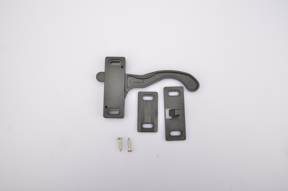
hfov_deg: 57.3
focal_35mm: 33
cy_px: 96
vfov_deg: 39.8
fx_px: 263
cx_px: 144
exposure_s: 1/200
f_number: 7.1
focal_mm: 22
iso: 100
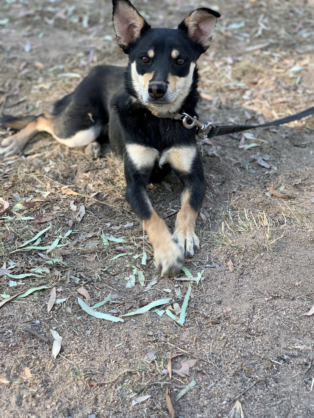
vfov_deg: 36.8
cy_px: 209
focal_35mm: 52
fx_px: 629
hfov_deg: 28.0
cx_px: 157
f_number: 2.4
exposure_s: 1/122
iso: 25
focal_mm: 6
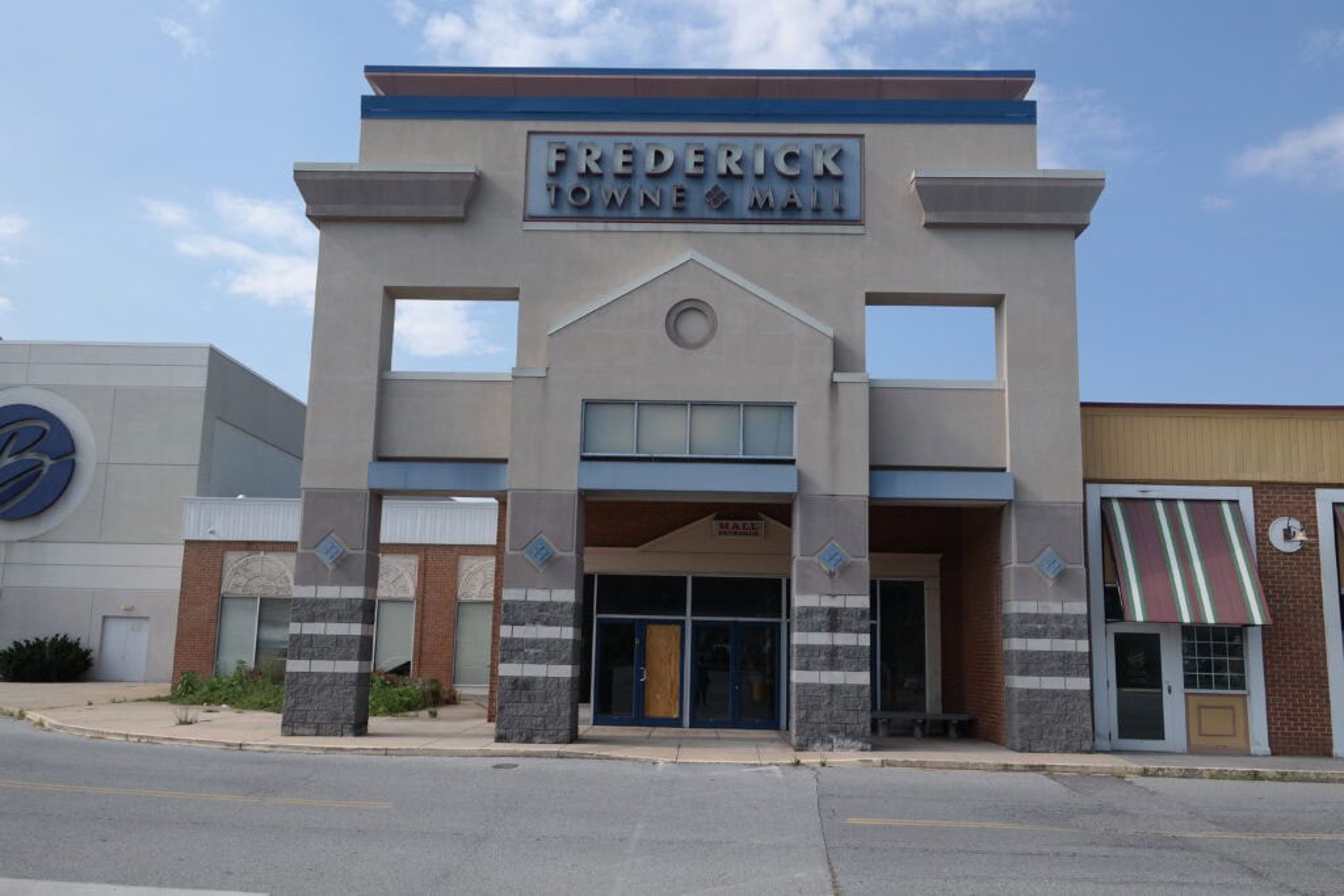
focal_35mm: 30
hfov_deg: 61.9
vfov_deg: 43.6
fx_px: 1120
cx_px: 672
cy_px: 448
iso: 100
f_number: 6.3
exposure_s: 1/320
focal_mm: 20
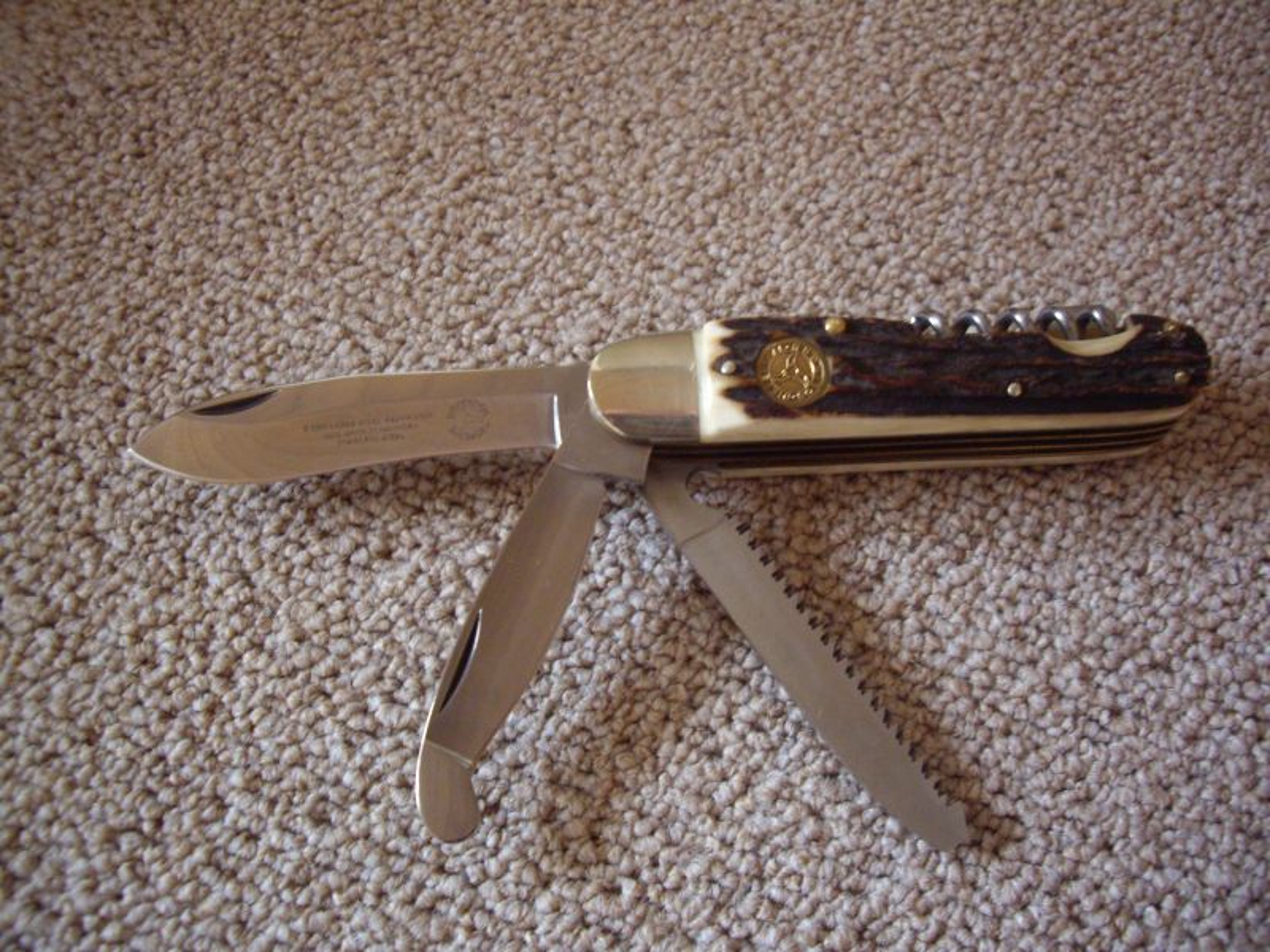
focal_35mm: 38
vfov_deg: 37.7
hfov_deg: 49.0
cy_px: 476
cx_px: 635
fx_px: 1394
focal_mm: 7.9
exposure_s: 1/25
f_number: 2.8
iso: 400
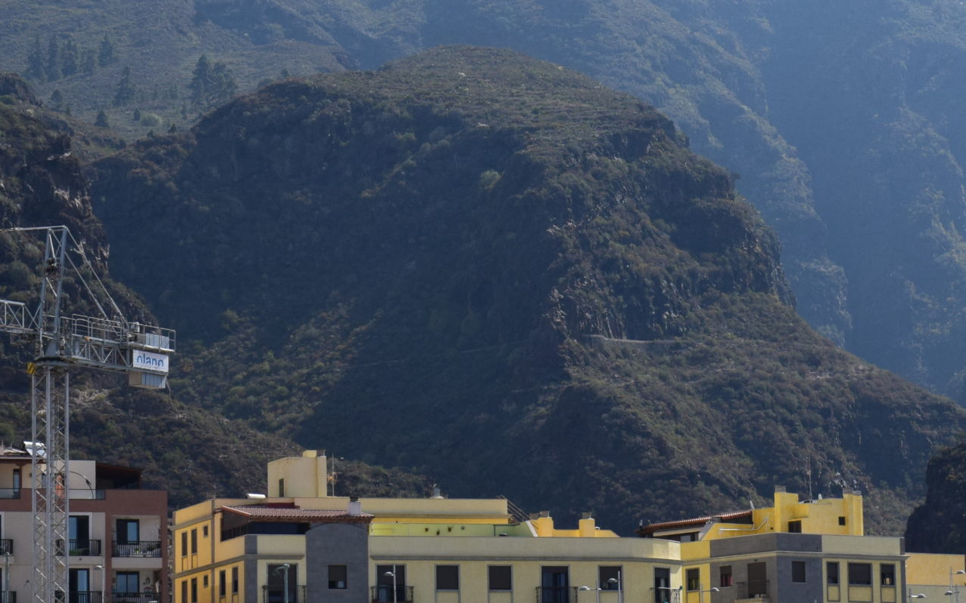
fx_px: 4027
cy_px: 210
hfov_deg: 13.5
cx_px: 931
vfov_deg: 8.6
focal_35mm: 153
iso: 360
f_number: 11
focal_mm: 50
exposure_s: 1/500
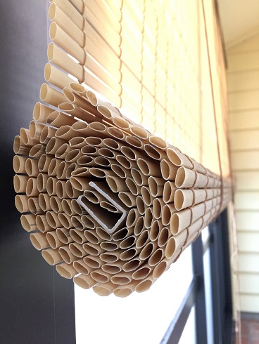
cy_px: 172
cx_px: 130
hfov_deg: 48.3
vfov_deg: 61.6
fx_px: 289
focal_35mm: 29
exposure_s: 1/15
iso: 320
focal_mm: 4.15
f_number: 2.2
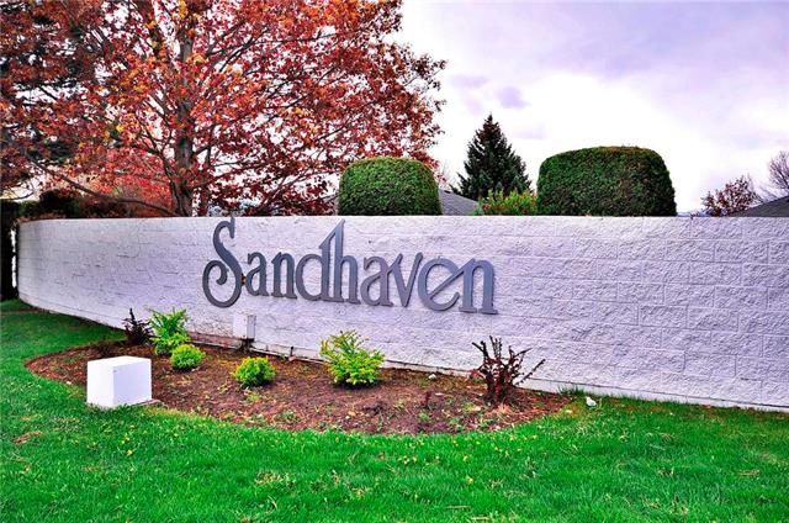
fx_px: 656
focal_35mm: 30
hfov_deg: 62.0
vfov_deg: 43.4
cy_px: 262
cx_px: 394
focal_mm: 20
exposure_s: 1/100
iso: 200
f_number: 11
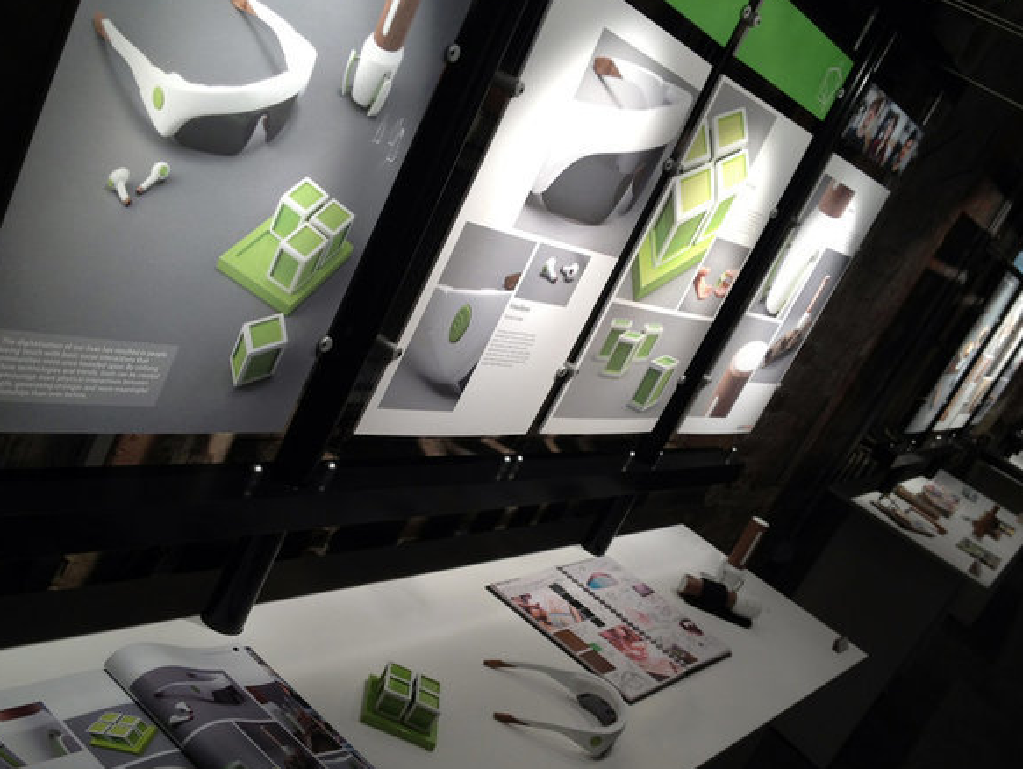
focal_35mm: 42
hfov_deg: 44.8
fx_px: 1242
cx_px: 505
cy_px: 436
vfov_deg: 34.3
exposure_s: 1/60
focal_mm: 4.28
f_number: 2.4
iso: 50
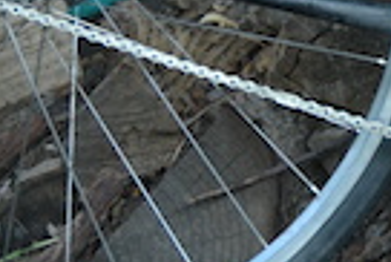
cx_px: 658
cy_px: -217
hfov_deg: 9.0
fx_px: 2391
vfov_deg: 6.1
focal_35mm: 220
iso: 400
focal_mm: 25
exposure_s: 1/80
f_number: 4.5
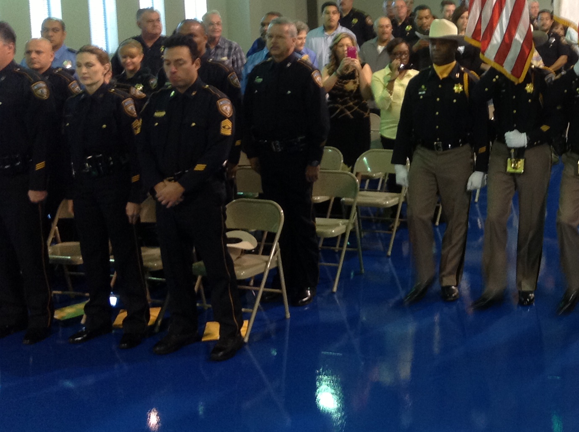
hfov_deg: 28.1
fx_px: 1102
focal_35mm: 66
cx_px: 545
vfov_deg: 22.0
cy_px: 108
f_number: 2.4
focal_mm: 4.28
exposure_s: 1/15
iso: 100
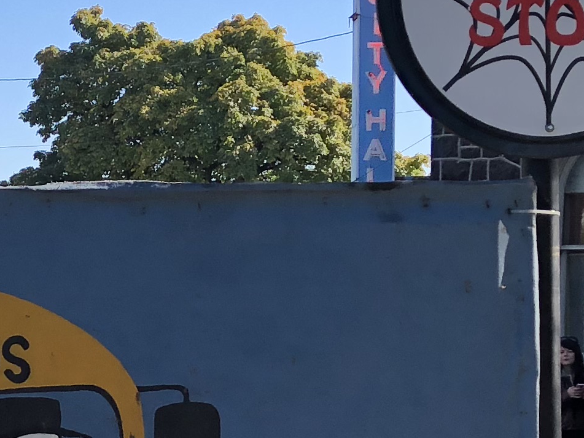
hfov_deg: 15.2
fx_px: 2075
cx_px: -190
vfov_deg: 11.9
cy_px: 455
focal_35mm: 123
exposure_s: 1/623
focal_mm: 3.99
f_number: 1.8
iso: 20
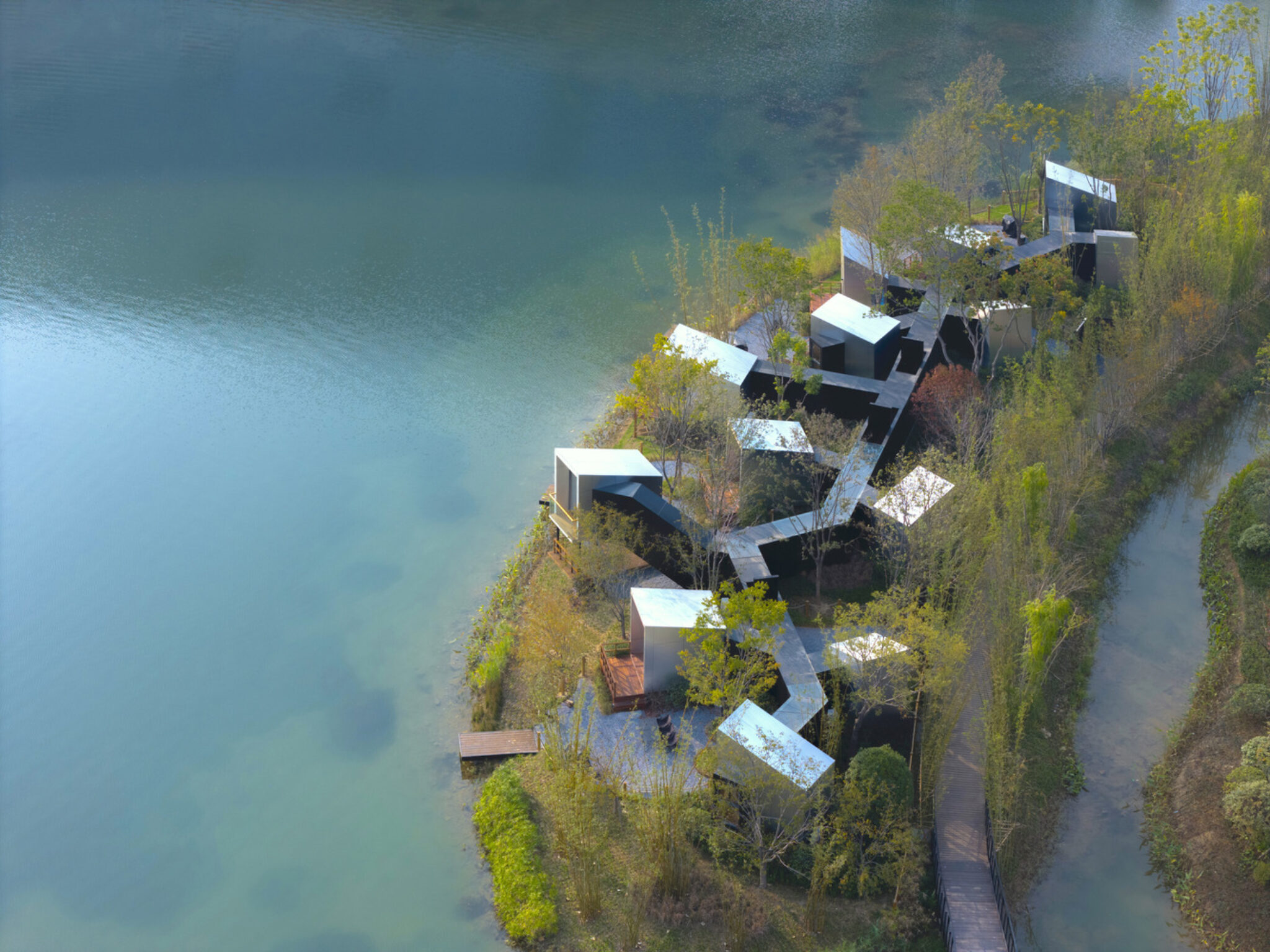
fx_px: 2568
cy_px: 476
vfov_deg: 21.0
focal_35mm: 70
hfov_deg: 27.8
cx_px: 635
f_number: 2.8
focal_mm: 19.35
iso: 100
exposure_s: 1/400
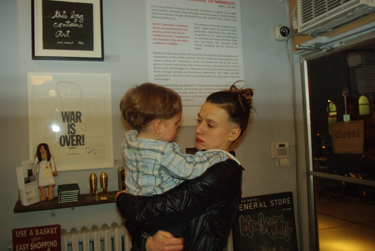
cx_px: 188
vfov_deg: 42.4
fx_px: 323
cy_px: 126
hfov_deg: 60.2
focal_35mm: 31
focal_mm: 21.25
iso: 800
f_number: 5.6
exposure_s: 1/30
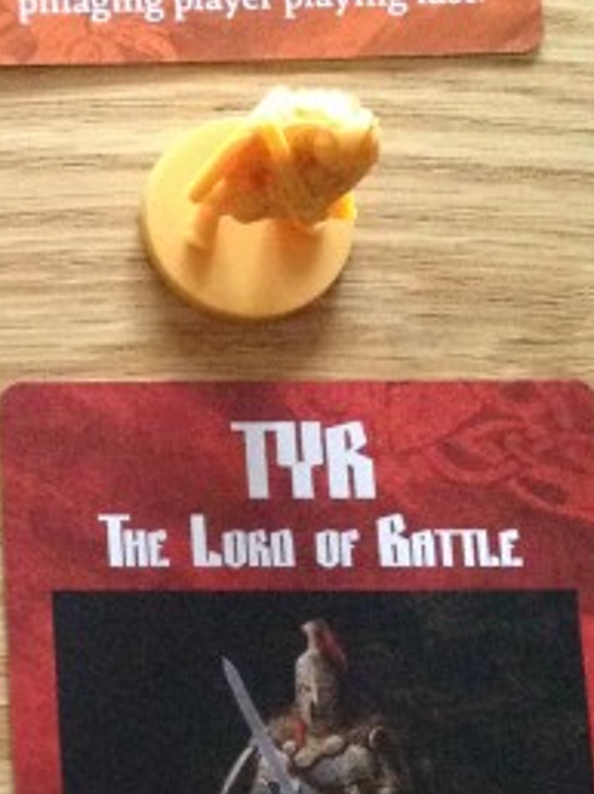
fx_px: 3186
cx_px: -354
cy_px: 231
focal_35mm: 139
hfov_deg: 10.2
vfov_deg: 14.2
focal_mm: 4.28
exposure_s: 1/15
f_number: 2.4
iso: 400
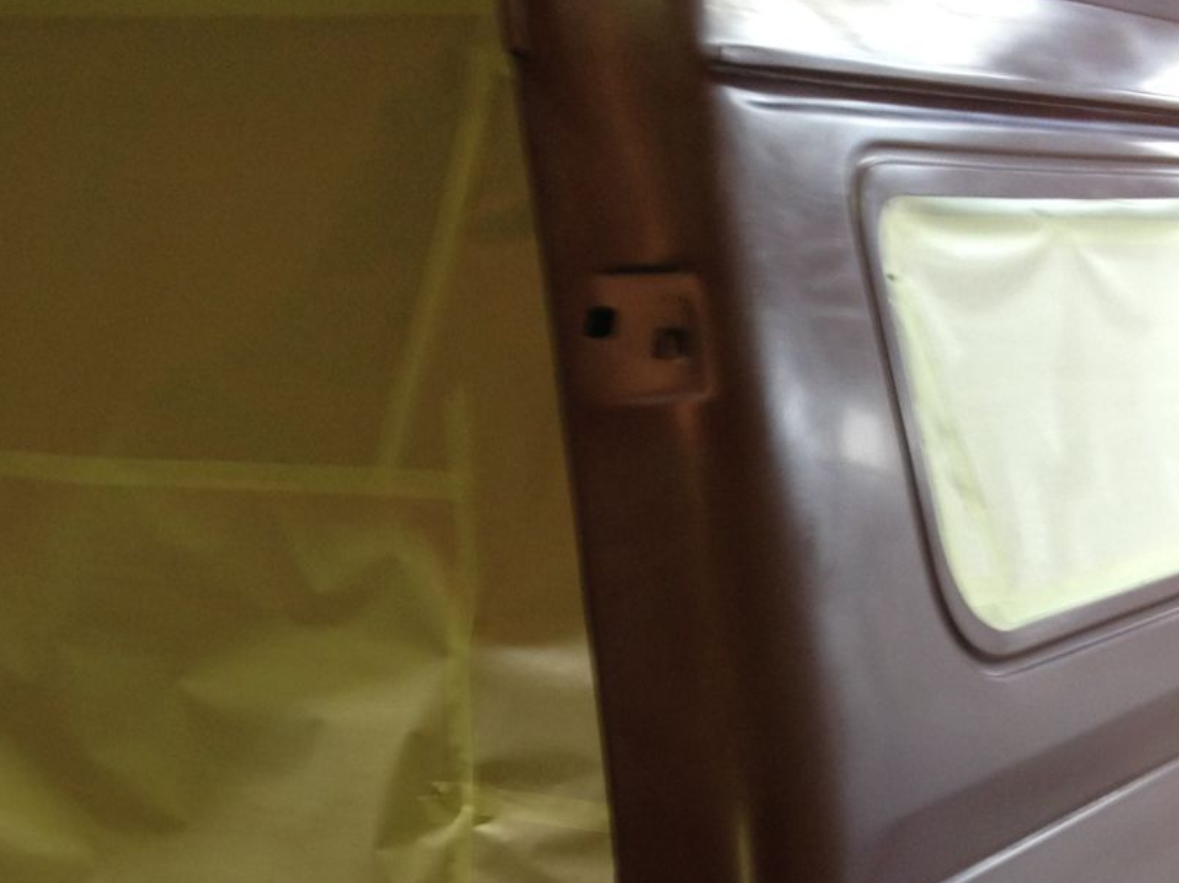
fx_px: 2826
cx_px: 642
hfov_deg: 23.6
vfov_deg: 17.3
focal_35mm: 83
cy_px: 899
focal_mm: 4.28
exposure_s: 1/20
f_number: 2.4
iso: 64
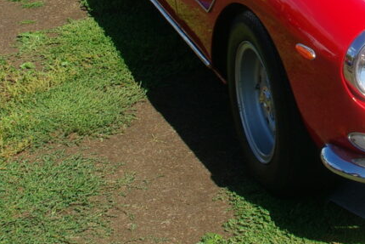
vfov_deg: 19.3
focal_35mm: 67
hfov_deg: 27.4
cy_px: -39
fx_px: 679
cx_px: 407
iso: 100
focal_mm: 18
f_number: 6.7
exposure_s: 1/250
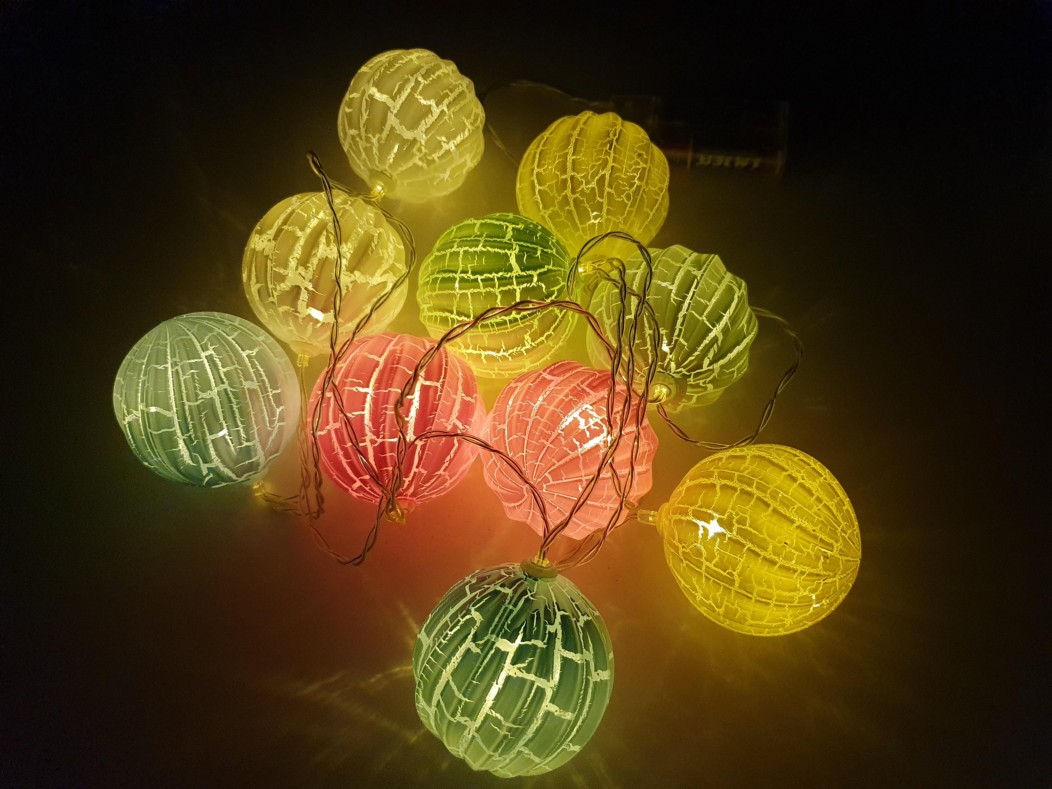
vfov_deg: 53.1
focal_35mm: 26
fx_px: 790
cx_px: 526
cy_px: 394
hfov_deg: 67.3
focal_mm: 4.32
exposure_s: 1/50
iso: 500
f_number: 1.5
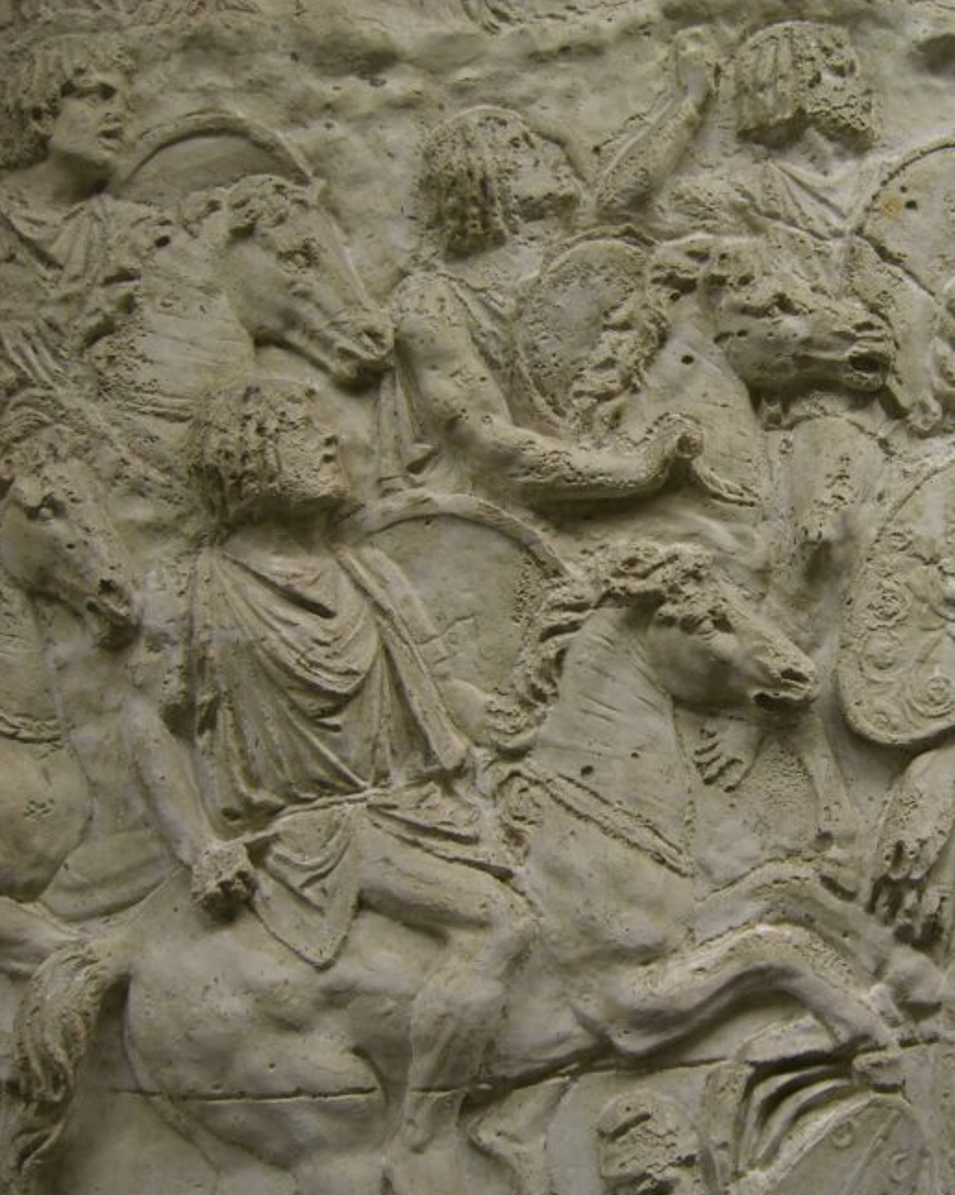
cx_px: 800
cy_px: 598
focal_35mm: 50
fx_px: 1768
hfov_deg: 29.4
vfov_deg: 37.4
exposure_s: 1/80
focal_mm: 7.9
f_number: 2.8
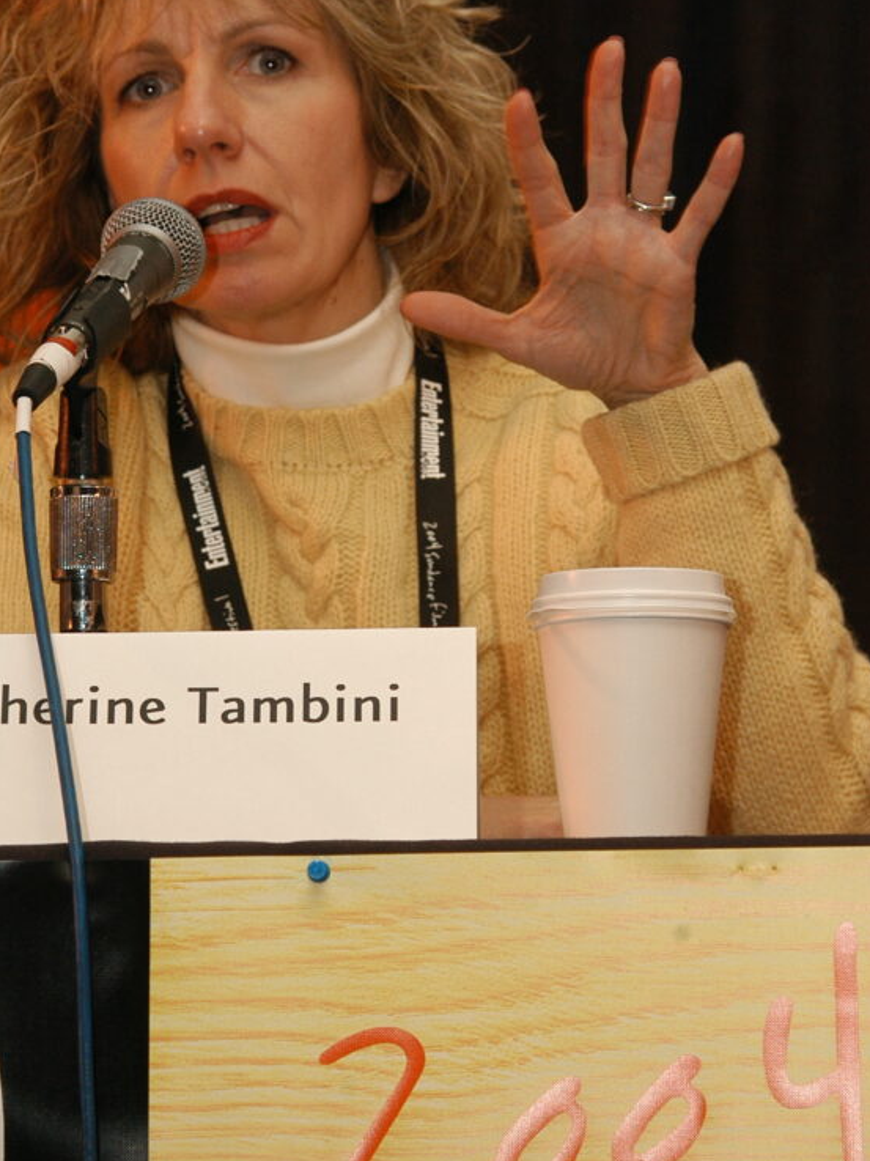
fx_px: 6203
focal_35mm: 185
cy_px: 639
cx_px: 324
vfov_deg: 10.7
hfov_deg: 8.0
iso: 500
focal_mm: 82
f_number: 6.3
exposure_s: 1/60
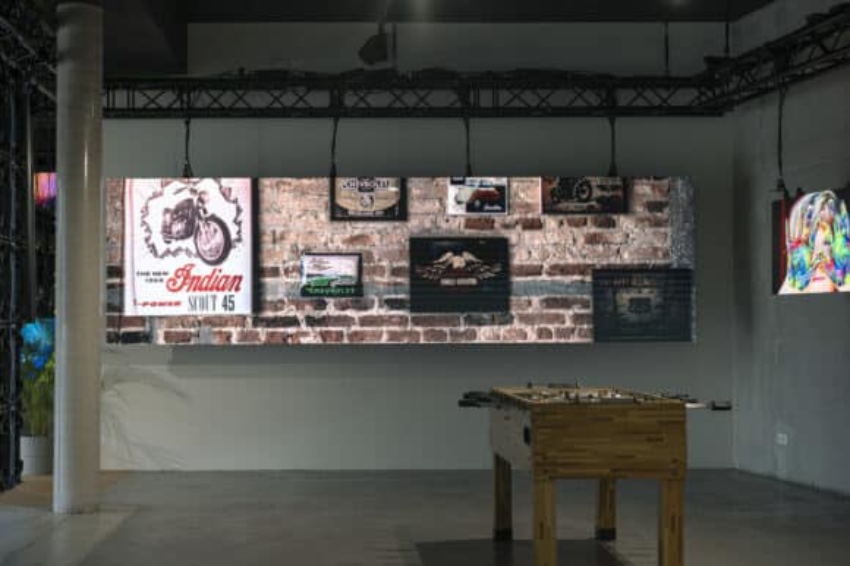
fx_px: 1180
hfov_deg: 39.6
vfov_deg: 27.0
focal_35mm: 50
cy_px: 283
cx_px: 425
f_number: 3.5
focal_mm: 50
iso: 160
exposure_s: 1/200
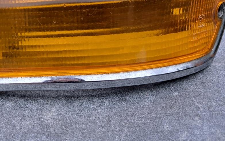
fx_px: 319
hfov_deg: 36.5
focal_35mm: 52
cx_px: 23
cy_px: 30
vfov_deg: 24.5
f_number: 1.8
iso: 64
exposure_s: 1/50
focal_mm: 5.23
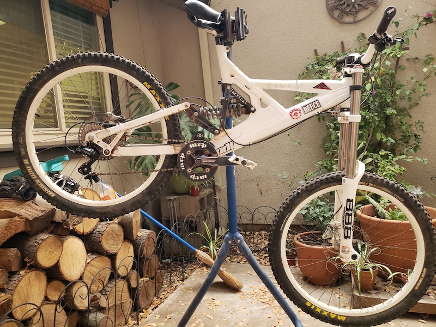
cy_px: 164
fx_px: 327
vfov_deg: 53.1
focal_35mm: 26
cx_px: 218
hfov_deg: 67.3
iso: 320
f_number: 1.5
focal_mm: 4.3
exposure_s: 1/40
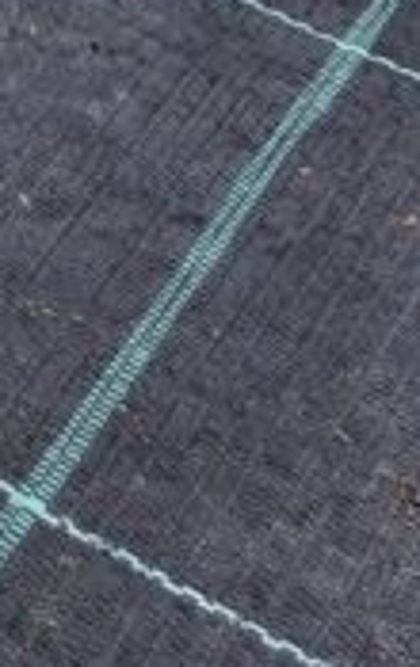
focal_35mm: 161
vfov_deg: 10.6
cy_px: -1086
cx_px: -829
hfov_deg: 7.3
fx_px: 2937
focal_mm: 5.4
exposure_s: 1/113
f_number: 1.8
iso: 50
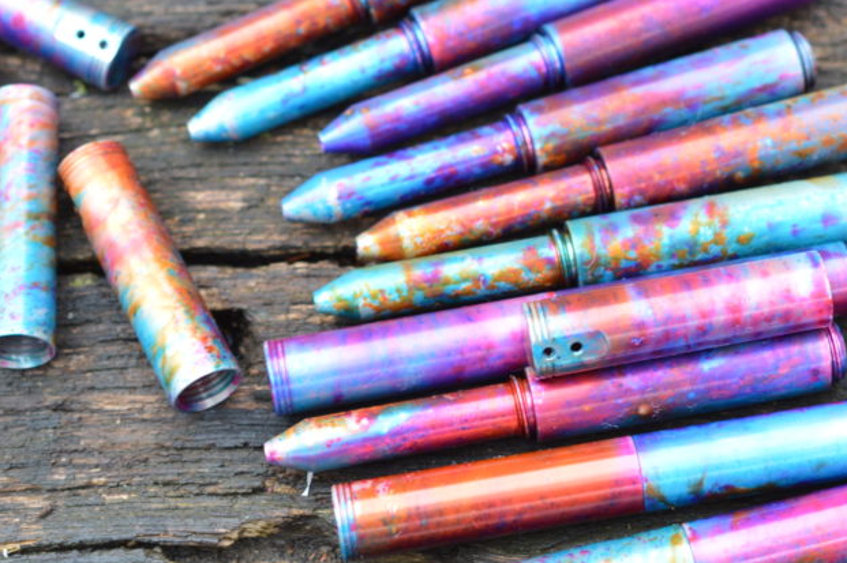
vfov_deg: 13.8
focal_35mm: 99
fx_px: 2327
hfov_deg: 20.6
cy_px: 232
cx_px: 501
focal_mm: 40
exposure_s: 1/100
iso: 400
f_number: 5
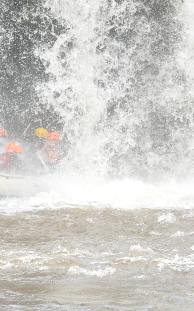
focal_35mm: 283
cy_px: 136
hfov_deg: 4.6
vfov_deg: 7.4
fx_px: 2394
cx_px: 45
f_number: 5.6
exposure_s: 1/640
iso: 1000
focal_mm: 105
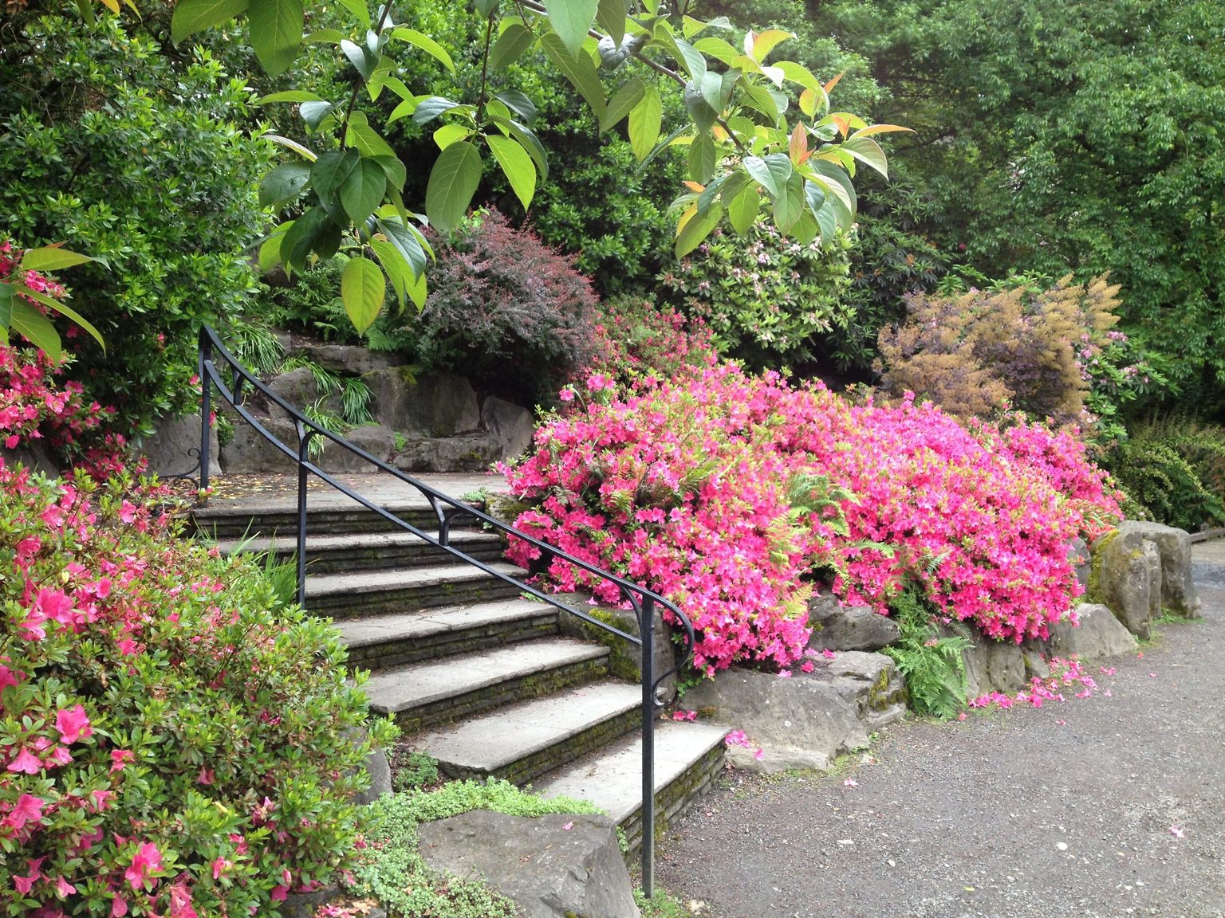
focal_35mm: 35
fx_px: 1239
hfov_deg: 52.6
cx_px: 612
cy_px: 459
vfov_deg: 40.7
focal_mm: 4.28
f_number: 2.4
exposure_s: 1/120
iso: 80
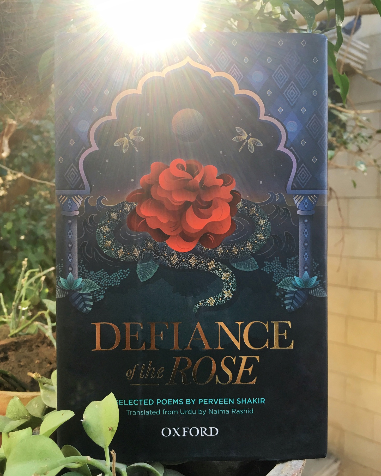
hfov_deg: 47.1
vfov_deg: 57.2
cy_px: 237
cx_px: 190
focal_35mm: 31
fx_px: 437
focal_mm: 4.15
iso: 50
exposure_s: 1/33
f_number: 2.2
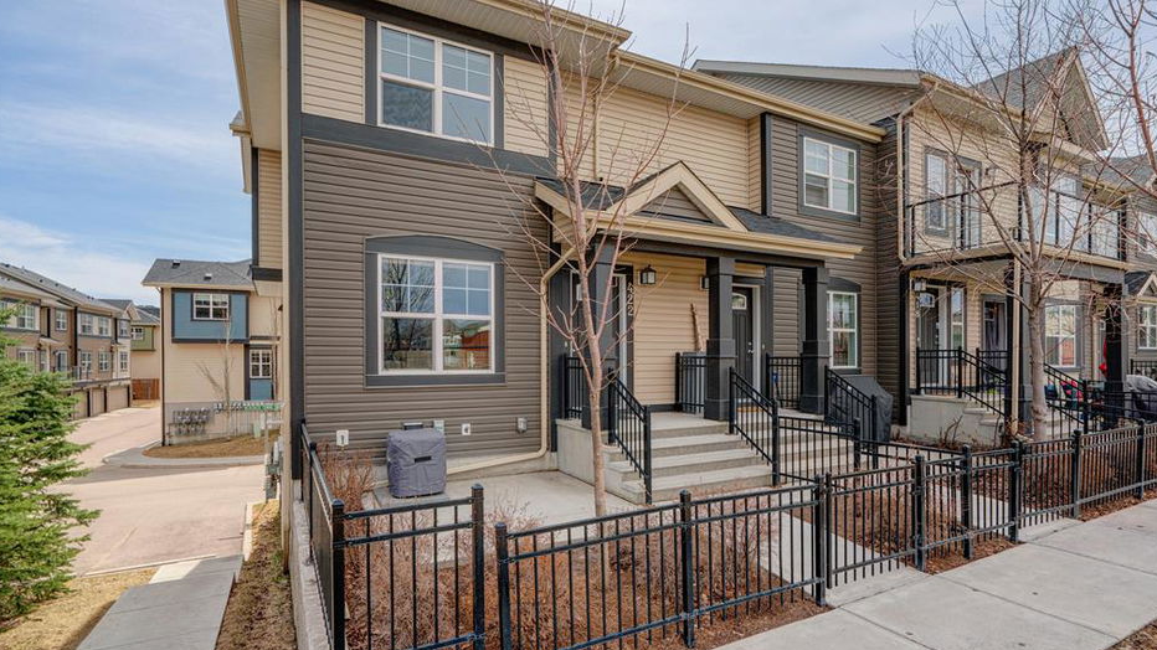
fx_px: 521
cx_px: 578
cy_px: 272
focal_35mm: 17
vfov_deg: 63.5
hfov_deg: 95.9
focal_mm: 16
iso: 400
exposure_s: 1/400
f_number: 8
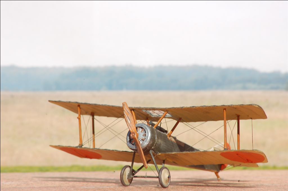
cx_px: 144
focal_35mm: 450
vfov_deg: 3.1
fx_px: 3597
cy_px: 96
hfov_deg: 4.6
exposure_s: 1/60
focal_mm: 300
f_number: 18
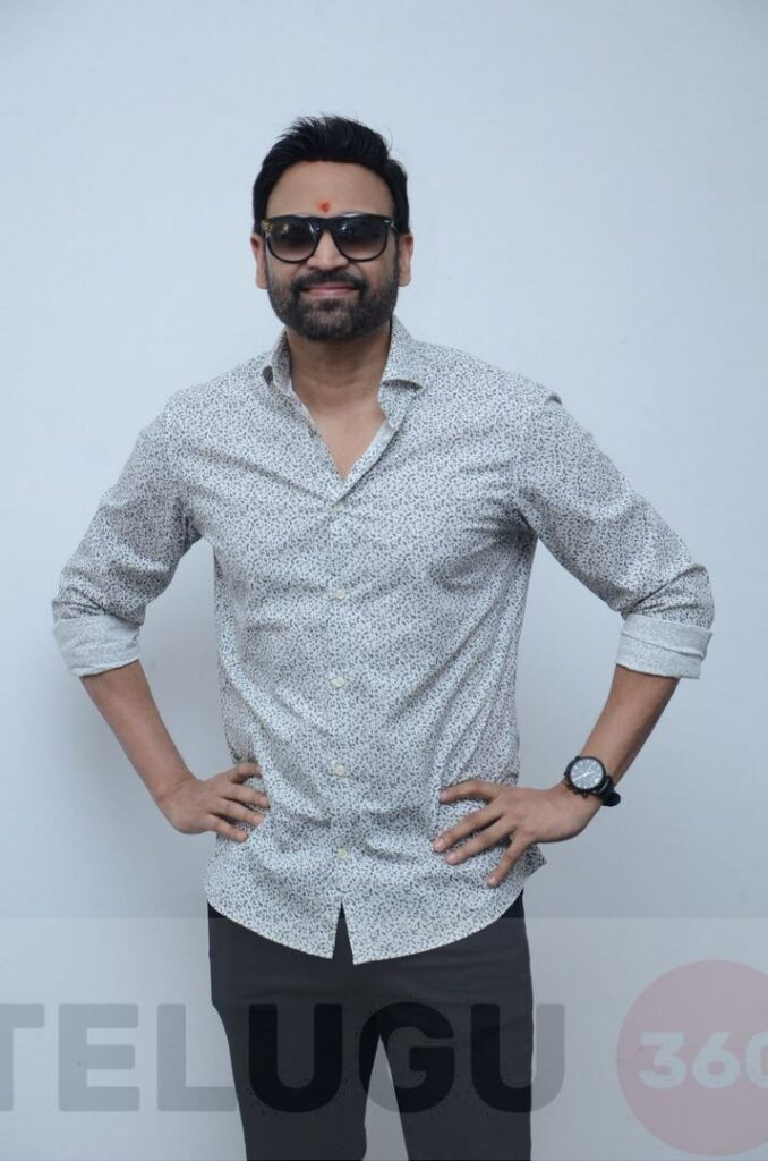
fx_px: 2797
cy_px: 580
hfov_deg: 15.6
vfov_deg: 23.4
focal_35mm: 87
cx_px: 384
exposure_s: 1/125
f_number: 5.6
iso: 800
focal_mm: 58
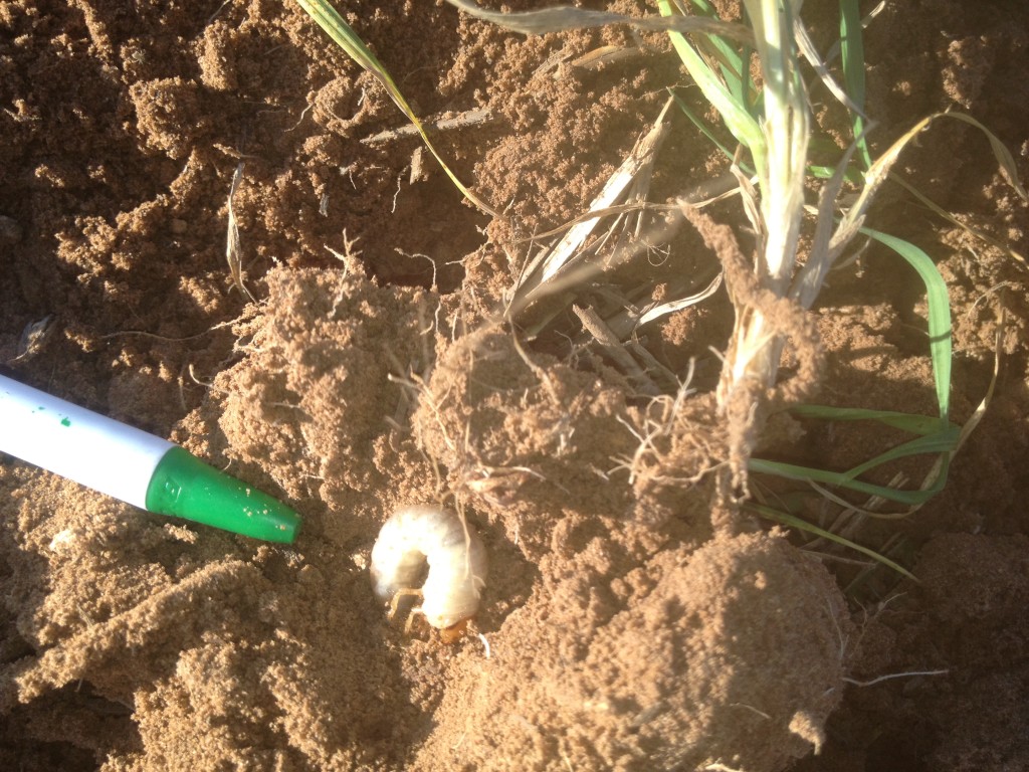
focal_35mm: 35
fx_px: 1040
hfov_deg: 52.6
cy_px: 386
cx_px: 514
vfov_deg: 40.7
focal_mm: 4.28
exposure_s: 1/449
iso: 64
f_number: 2.4
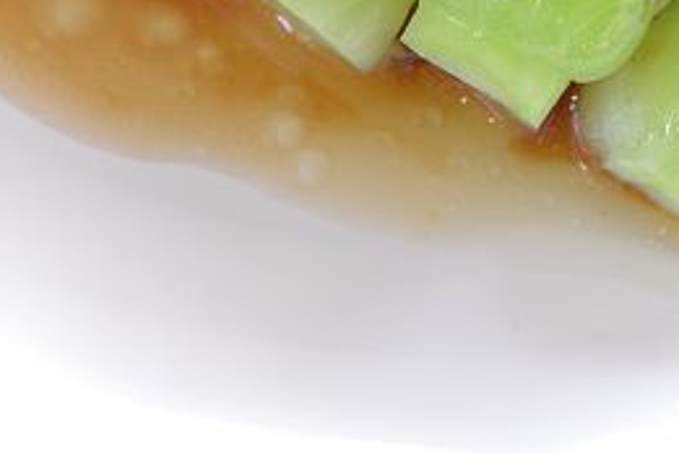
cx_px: 278
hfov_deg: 9.3
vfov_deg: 6.0
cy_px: -496
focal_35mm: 221
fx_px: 4168
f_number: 4
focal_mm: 48
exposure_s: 1
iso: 100
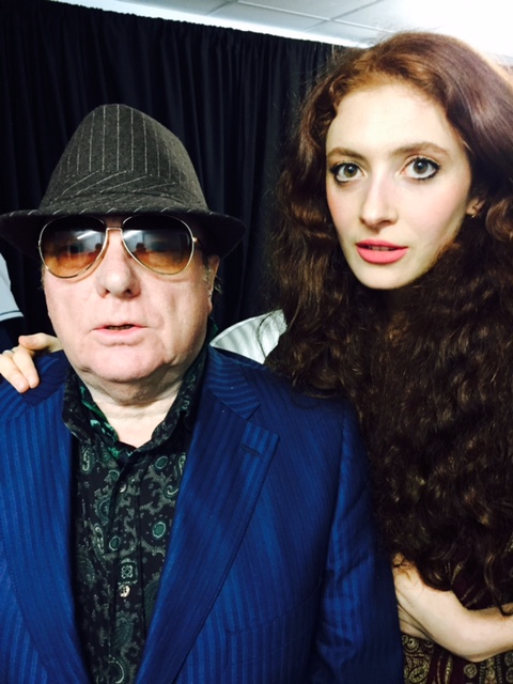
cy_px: 342
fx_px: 573
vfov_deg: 61.7
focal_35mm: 29
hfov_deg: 48.2
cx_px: 256
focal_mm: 4.15
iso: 250
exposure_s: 1/17
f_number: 2.2
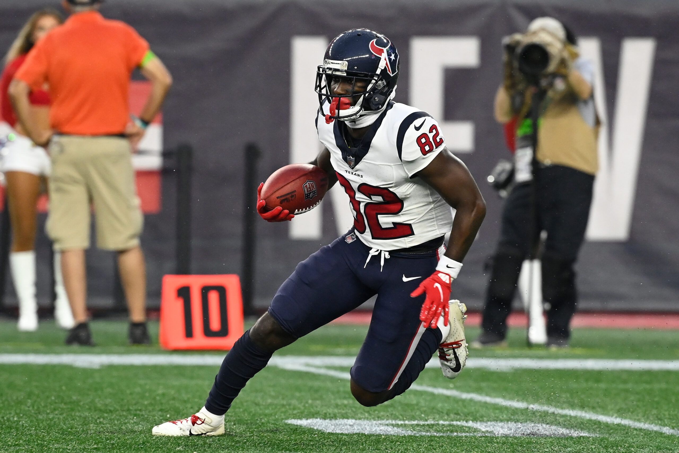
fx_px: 7544
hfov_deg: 5.2
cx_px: 340
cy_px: 226
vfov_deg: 3.4
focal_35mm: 400
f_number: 5.6
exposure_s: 1/1250
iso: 5000
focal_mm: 400
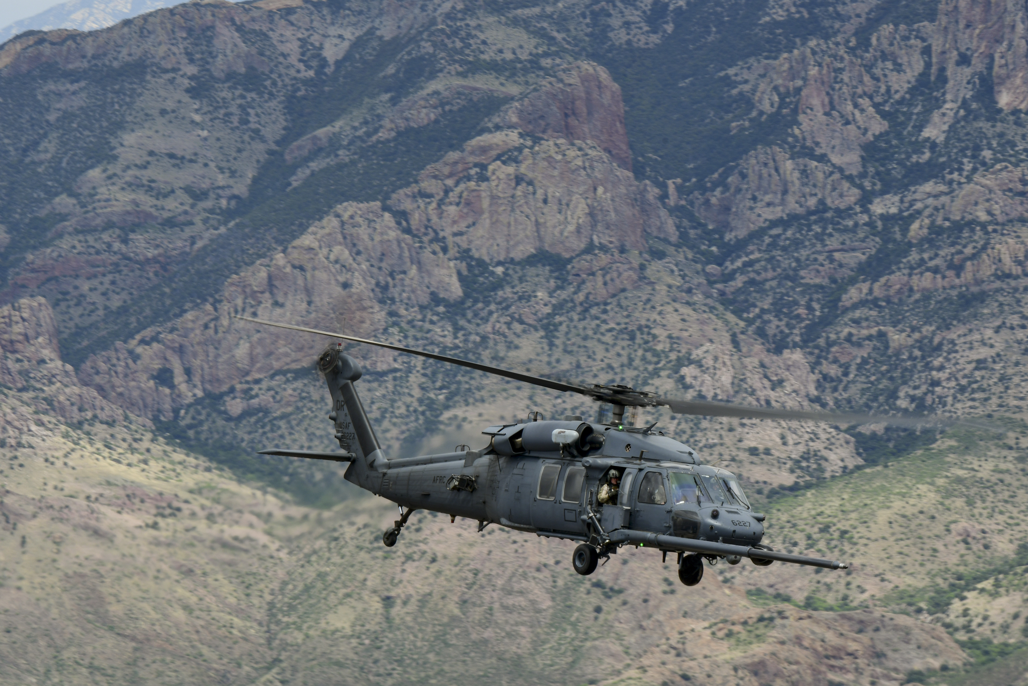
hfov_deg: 9.5
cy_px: 343
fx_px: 6210
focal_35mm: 218
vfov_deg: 6.3
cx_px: 514
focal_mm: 145
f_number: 22
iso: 160
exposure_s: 1/60
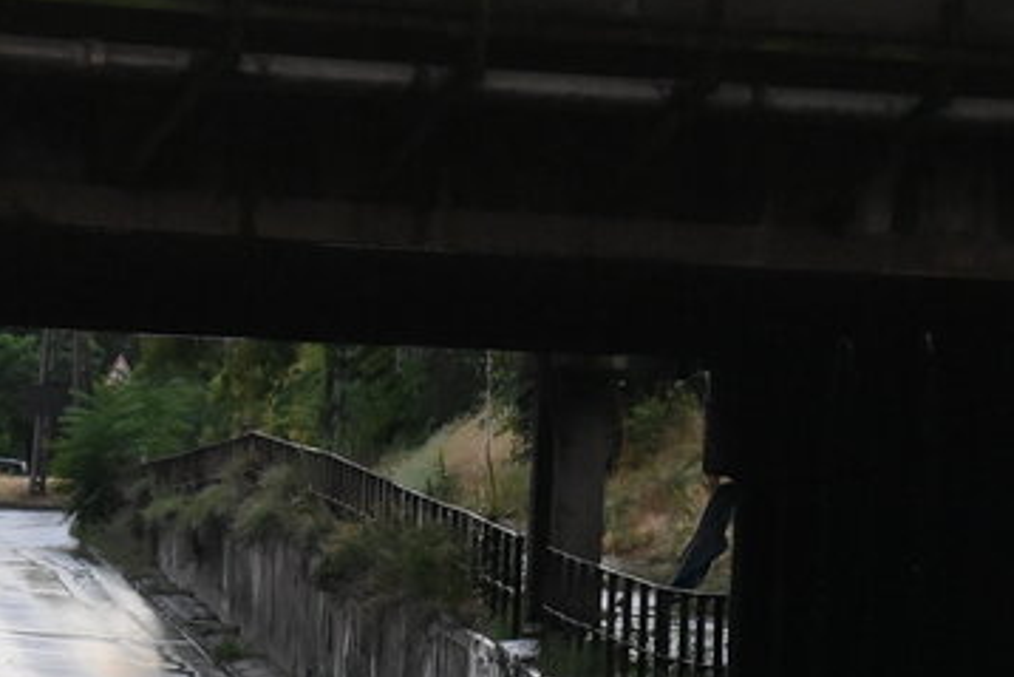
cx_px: -164
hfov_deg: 5.1
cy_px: 824
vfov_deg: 3.4
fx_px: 11327
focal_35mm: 402
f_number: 4.5
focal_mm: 120
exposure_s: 1/8000
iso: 10000
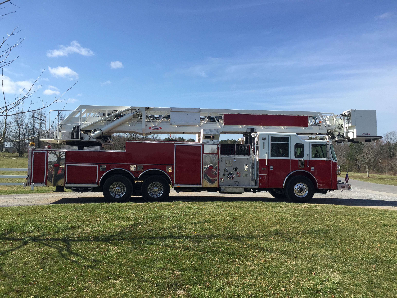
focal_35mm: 29
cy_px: 149
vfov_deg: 48.2
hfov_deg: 61.7
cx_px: 198
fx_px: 333
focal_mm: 4.15
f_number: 2.2
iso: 32
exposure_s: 1/1464
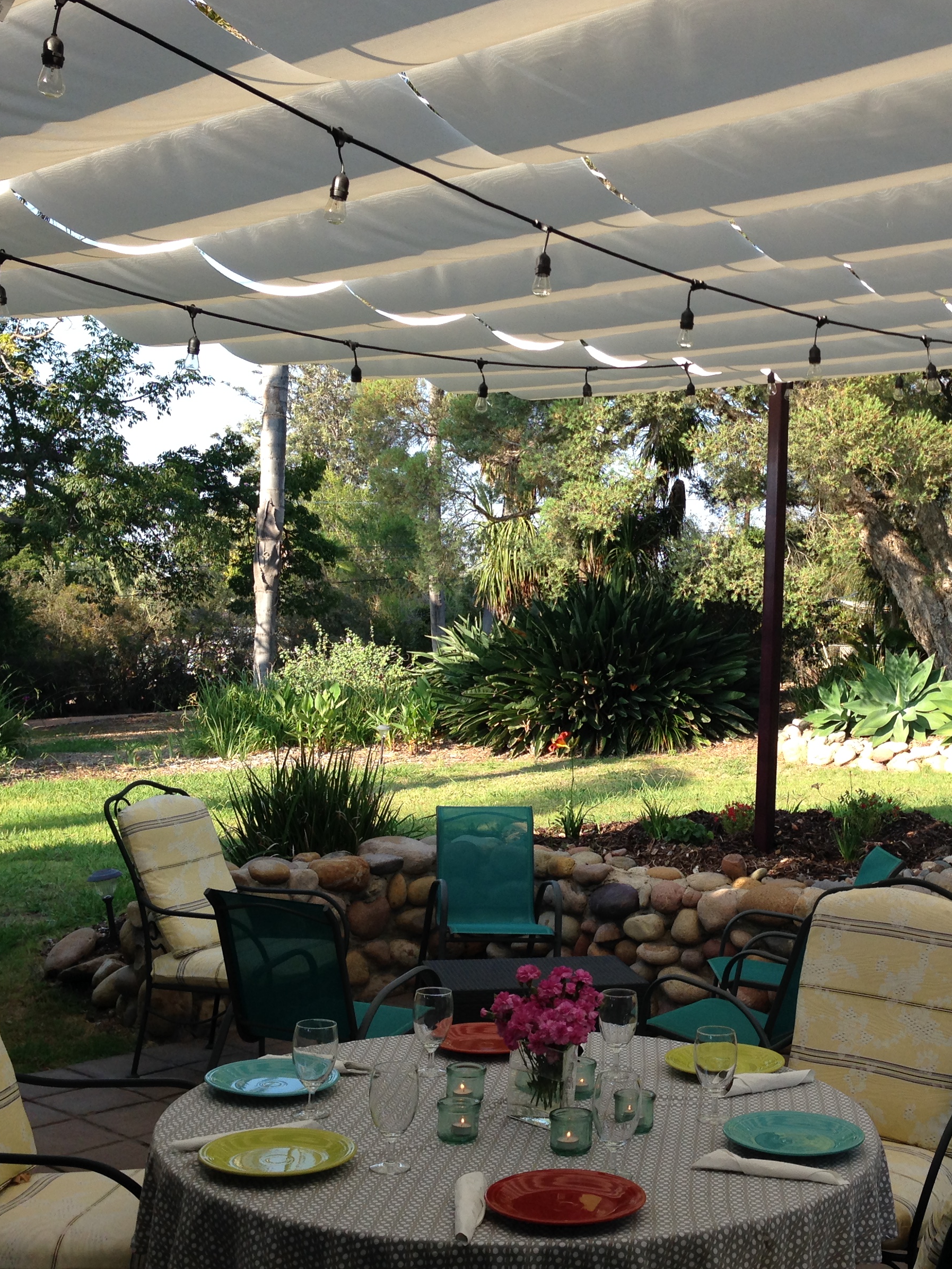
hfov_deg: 31.8
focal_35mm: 45
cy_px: 627
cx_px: 664
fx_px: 1650
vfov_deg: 42.1
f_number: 2.4
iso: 50
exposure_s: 1/359
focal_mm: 4.12
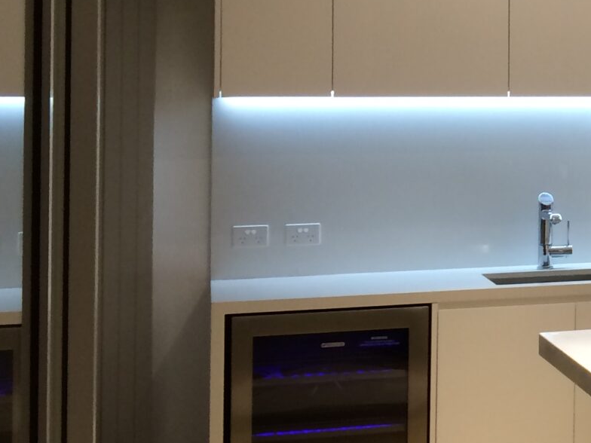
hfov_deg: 17.4
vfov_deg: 15.0
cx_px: 959
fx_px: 1673
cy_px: 63
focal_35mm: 98
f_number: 2.2
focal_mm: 4.12
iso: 40
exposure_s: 1/33
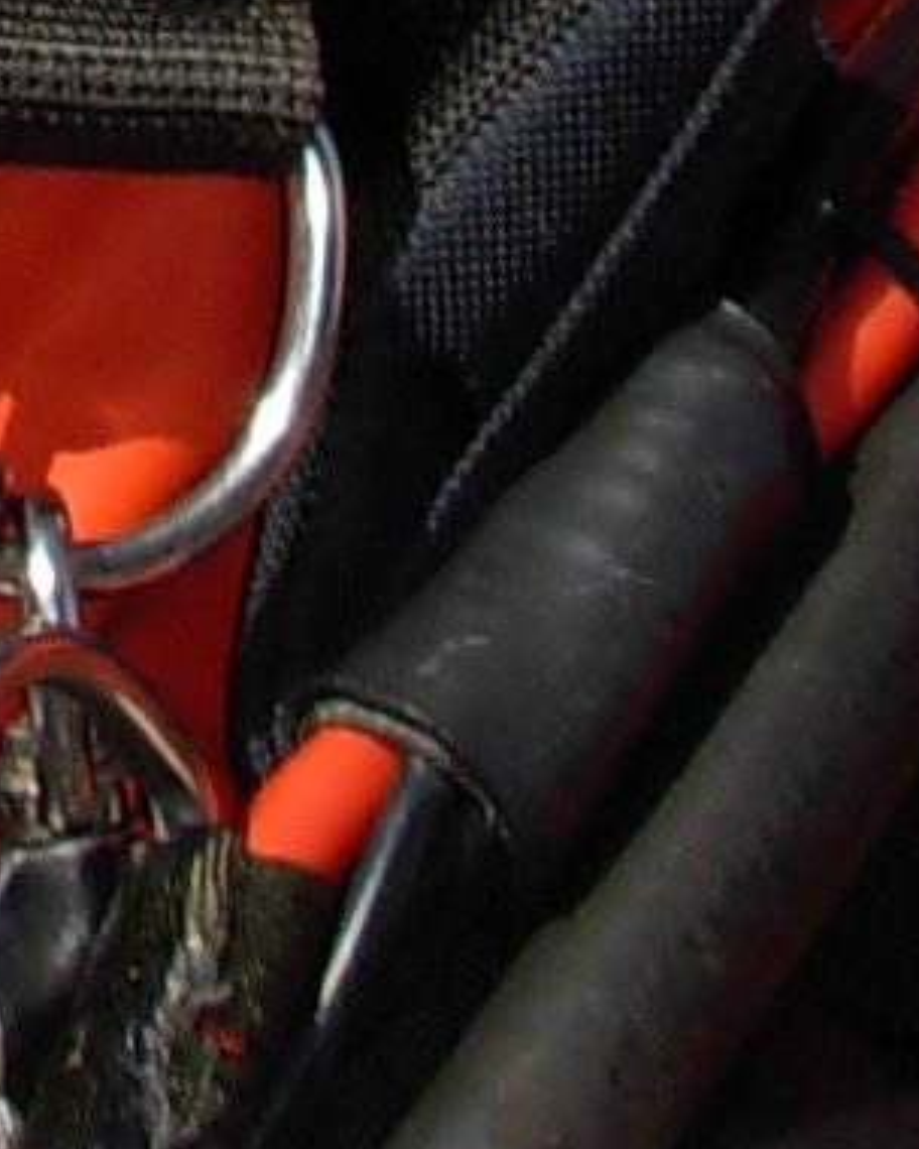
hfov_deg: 5.0
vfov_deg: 5.9
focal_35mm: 300
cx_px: -1064
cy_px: -2549
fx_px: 10200
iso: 79
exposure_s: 1/609
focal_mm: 6.3
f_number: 4.9
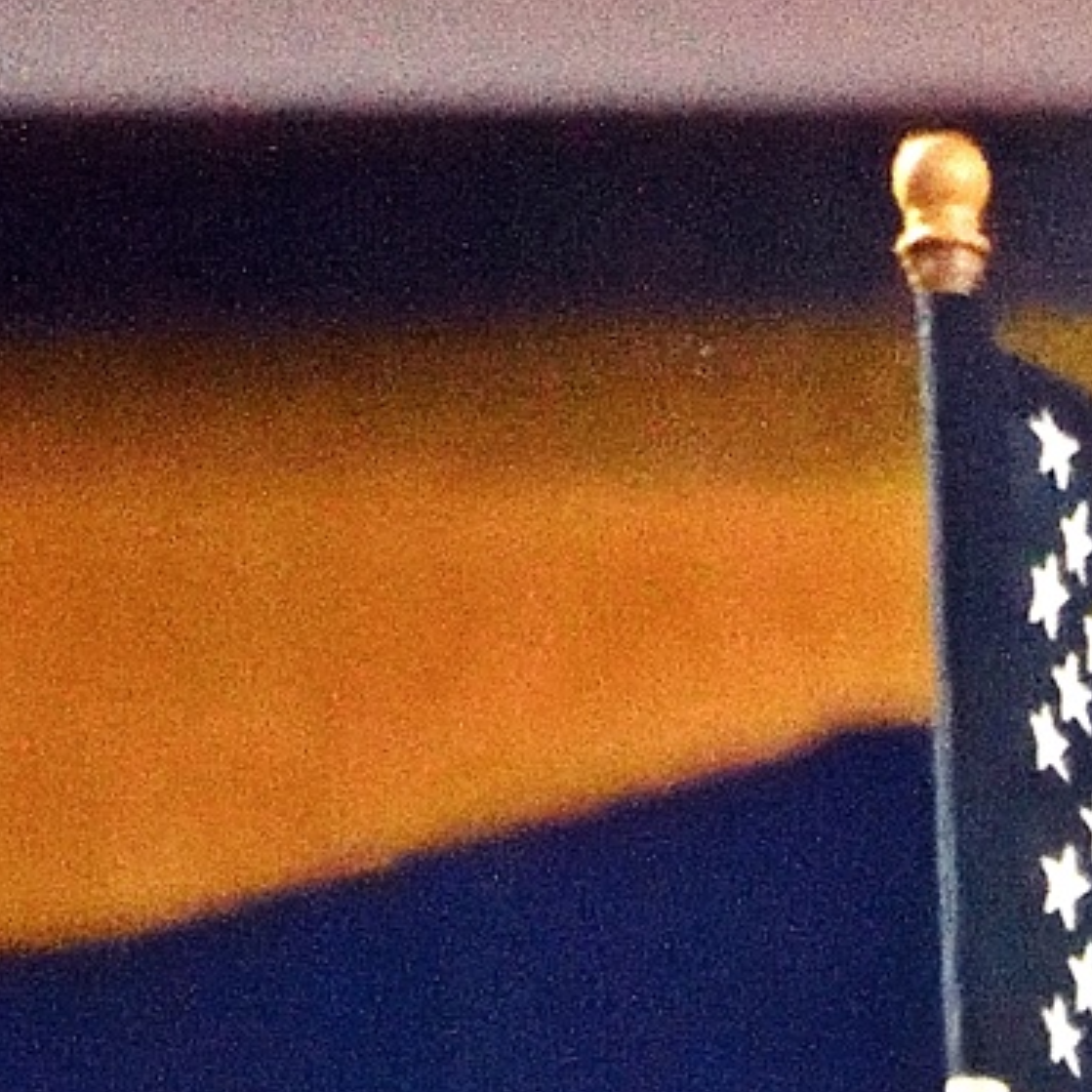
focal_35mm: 2509
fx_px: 89547
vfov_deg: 0.7
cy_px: 1991
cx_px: 2679
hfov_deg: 0.7
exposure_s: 1/800
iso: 16000
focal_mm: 350
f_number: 5.6
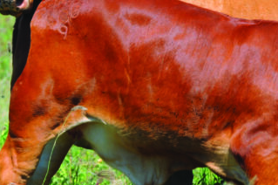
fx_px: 3217
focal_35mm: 417
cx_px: 255
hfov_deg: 4.9
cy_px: 67
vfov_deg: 3.3
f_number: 4
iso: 200
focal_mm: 130
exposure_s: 1/1250
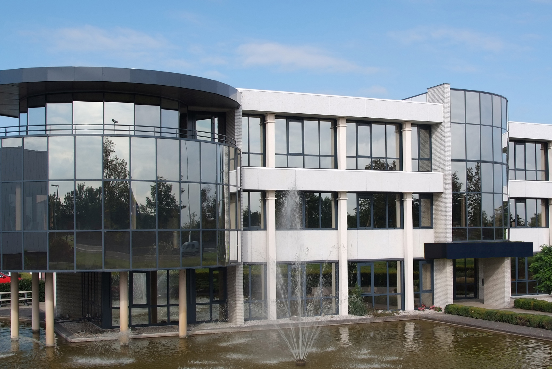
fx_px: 768
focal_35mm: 50
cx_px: 337
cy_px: 205
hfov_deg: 39.4
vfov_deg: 27.0
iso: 100
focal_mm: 21
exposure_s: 1/60
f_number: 8
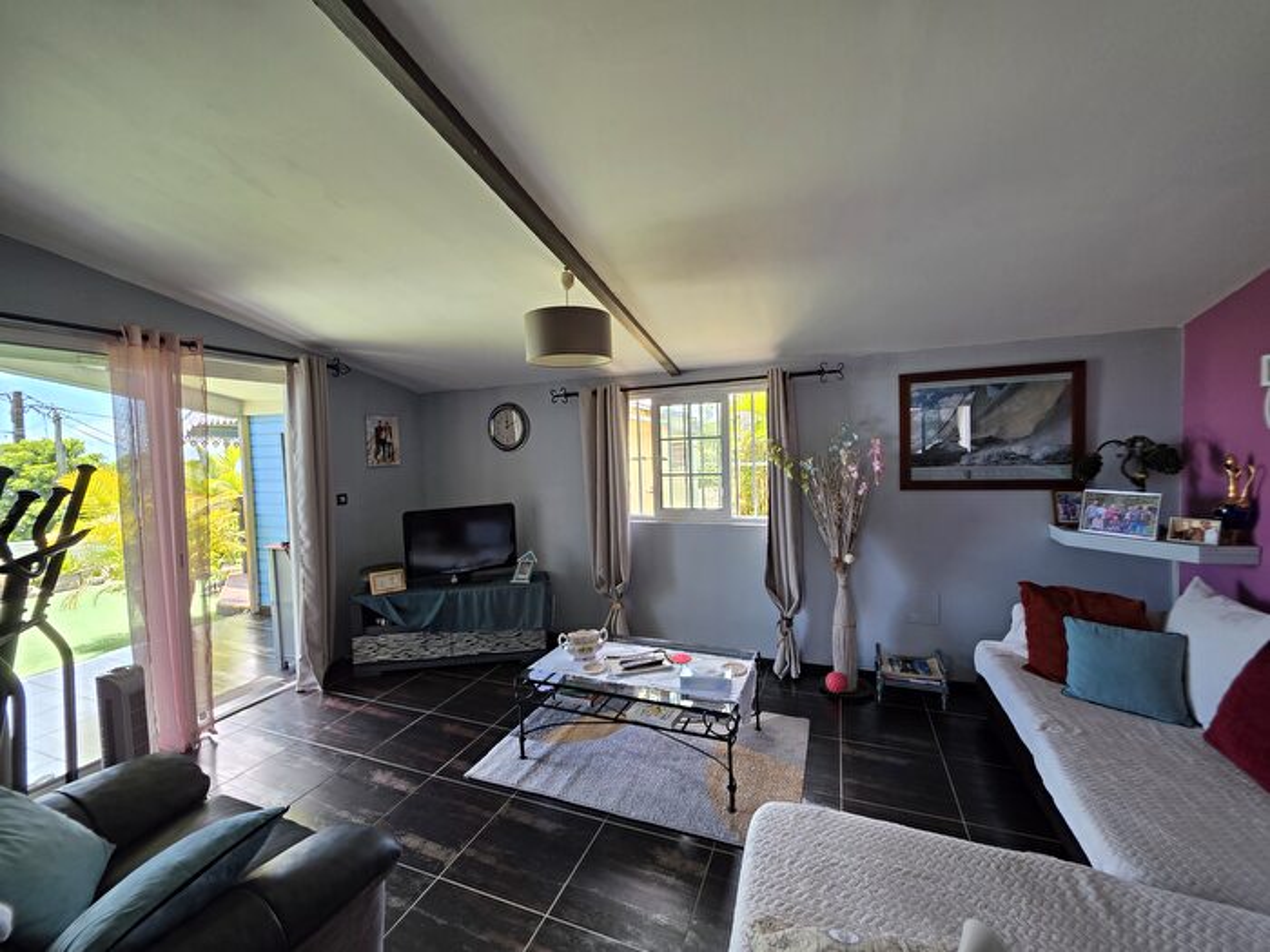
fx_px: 477
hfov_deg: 106.2
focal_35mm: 13
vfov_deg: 89.9
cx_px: 635
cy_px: 476
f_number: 1.9
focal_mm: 2.2
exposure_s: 1/120
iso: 100
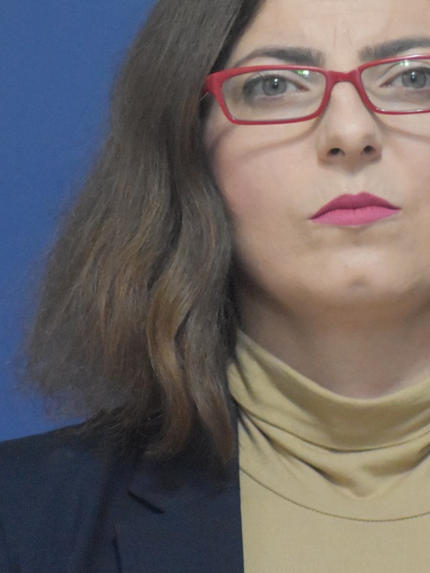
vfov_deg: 5.0
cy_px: 281
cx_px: 392
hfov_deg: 3.7
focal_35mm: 397
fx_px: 6578
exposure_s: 1/250
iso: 7200
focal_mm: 116
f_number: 4.2
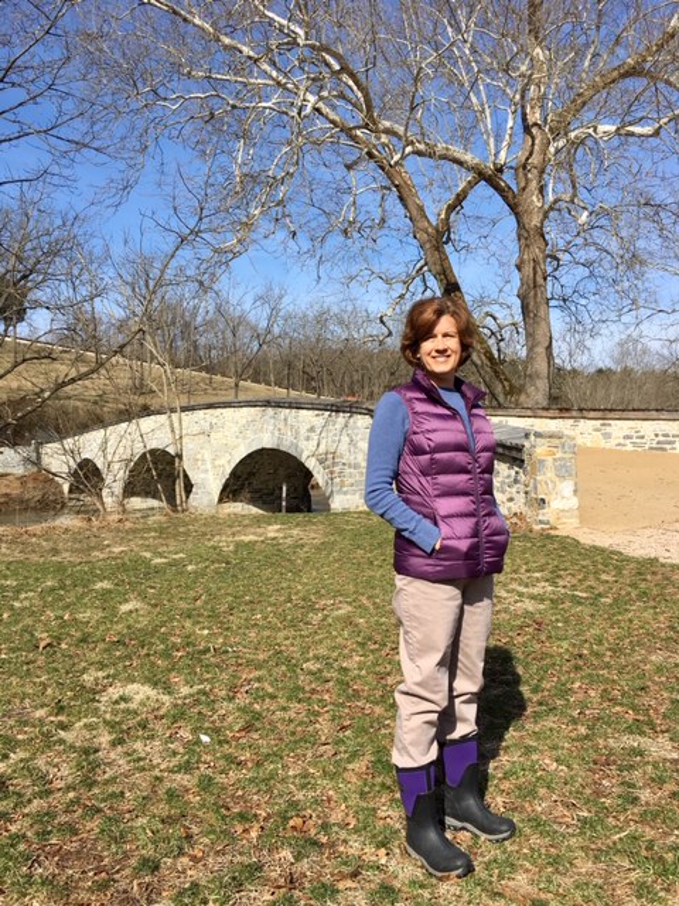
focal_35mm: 29
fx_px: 758
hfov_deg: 48.2
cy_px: 453
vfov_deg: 61.7
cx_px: 340
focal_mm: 4.15
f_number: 2.2
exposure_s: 1/1672
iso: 25
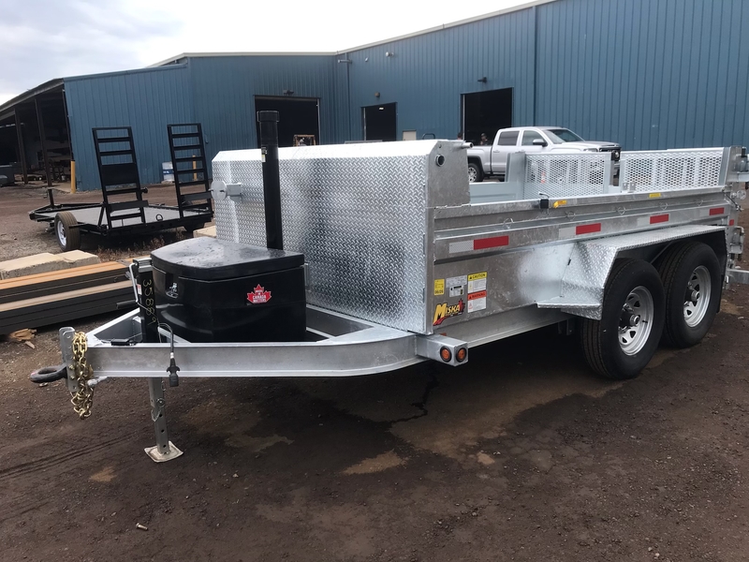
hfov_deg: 63.4
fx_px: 606
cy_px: 281
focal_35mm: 28
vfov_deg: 49.7
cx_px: 374
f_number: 1.8
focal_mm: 3.99
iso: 20
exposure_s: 1/563
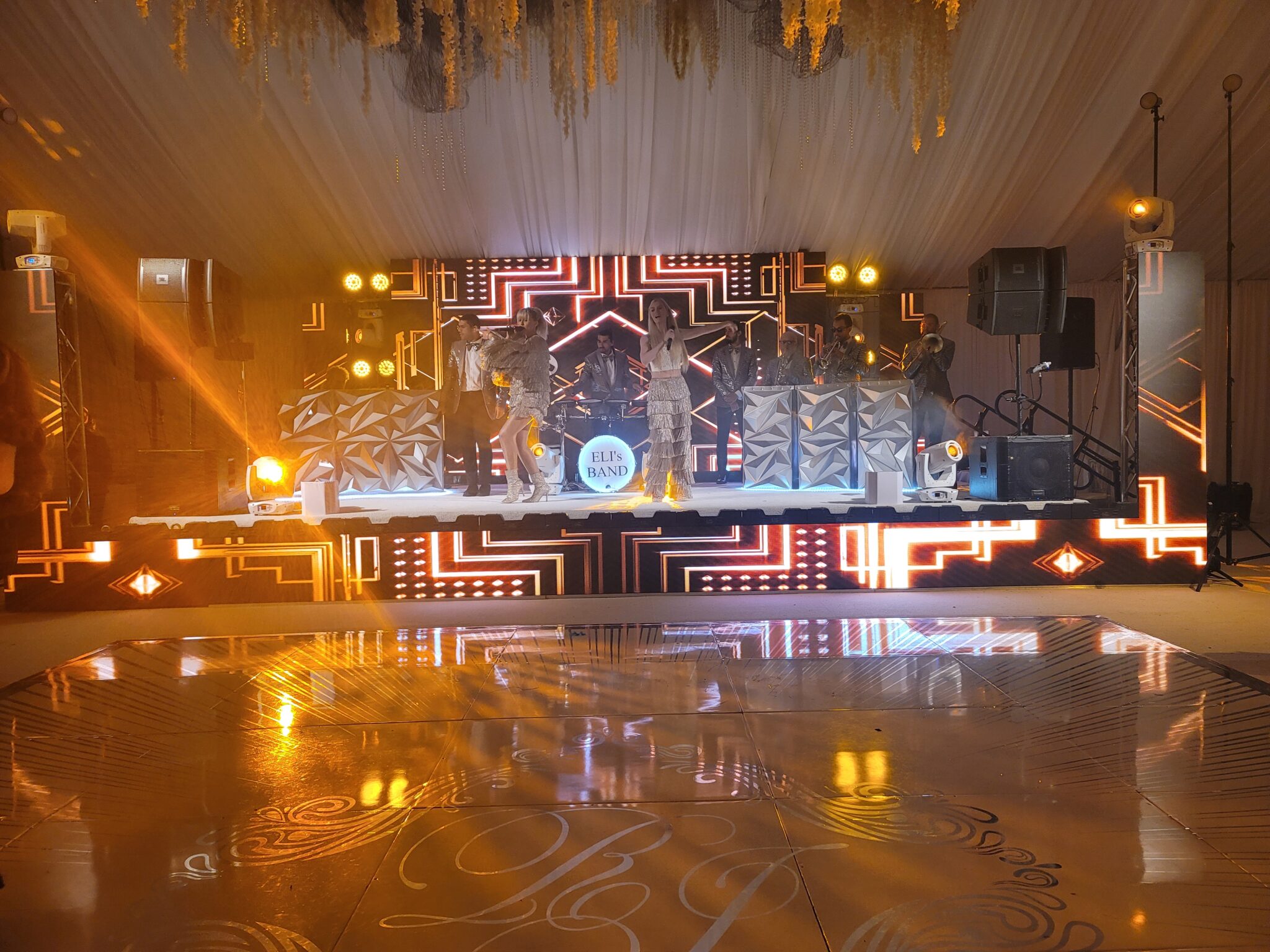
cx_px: 635
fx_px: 917
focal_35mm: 25
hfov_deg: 69.4
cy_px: 476
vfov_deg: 54.9
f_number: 1.8
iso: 250
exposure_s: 1/119
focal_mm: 7
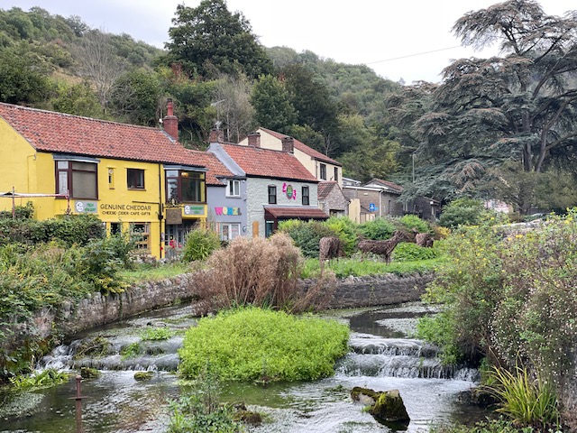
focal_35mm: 52
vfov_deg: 28.0
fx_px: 867
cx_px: 288
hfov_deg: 36.8
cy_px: 216
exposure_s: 1/122
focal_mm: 6
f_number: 2
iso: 32
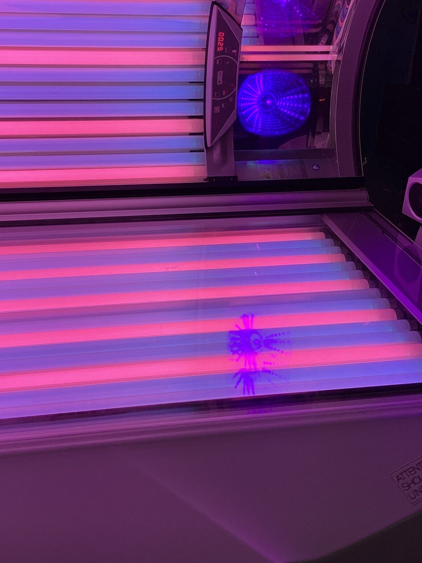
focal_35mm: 41
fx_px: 666
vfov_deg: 45.4
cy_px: 215
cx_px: 189
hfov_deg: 35.1
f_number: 2.4
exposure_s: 1/791
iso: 25
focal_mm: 3.3
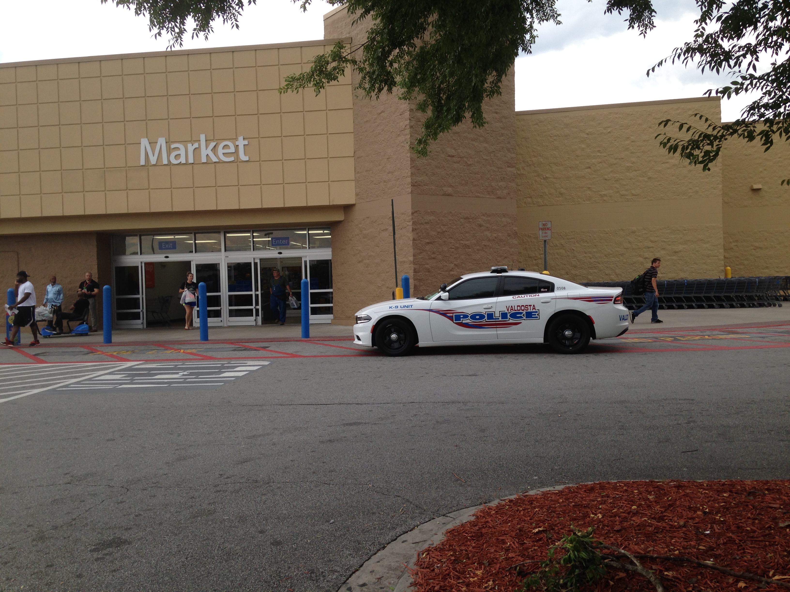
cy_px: 296
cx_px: 395
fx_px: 753
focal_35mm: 33
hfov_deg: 55.4
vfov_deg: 42.9
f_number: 2.4
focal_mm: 4.12
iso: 50
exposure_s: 1/313
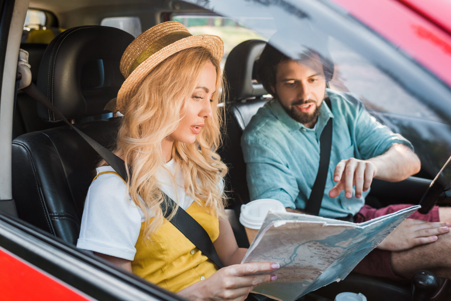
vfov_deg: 37.9
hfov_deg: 54.4
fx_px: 439
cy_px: 150
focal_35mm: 35
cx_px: 226
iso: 320
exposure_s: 1/200
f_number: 3.5
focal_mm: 35
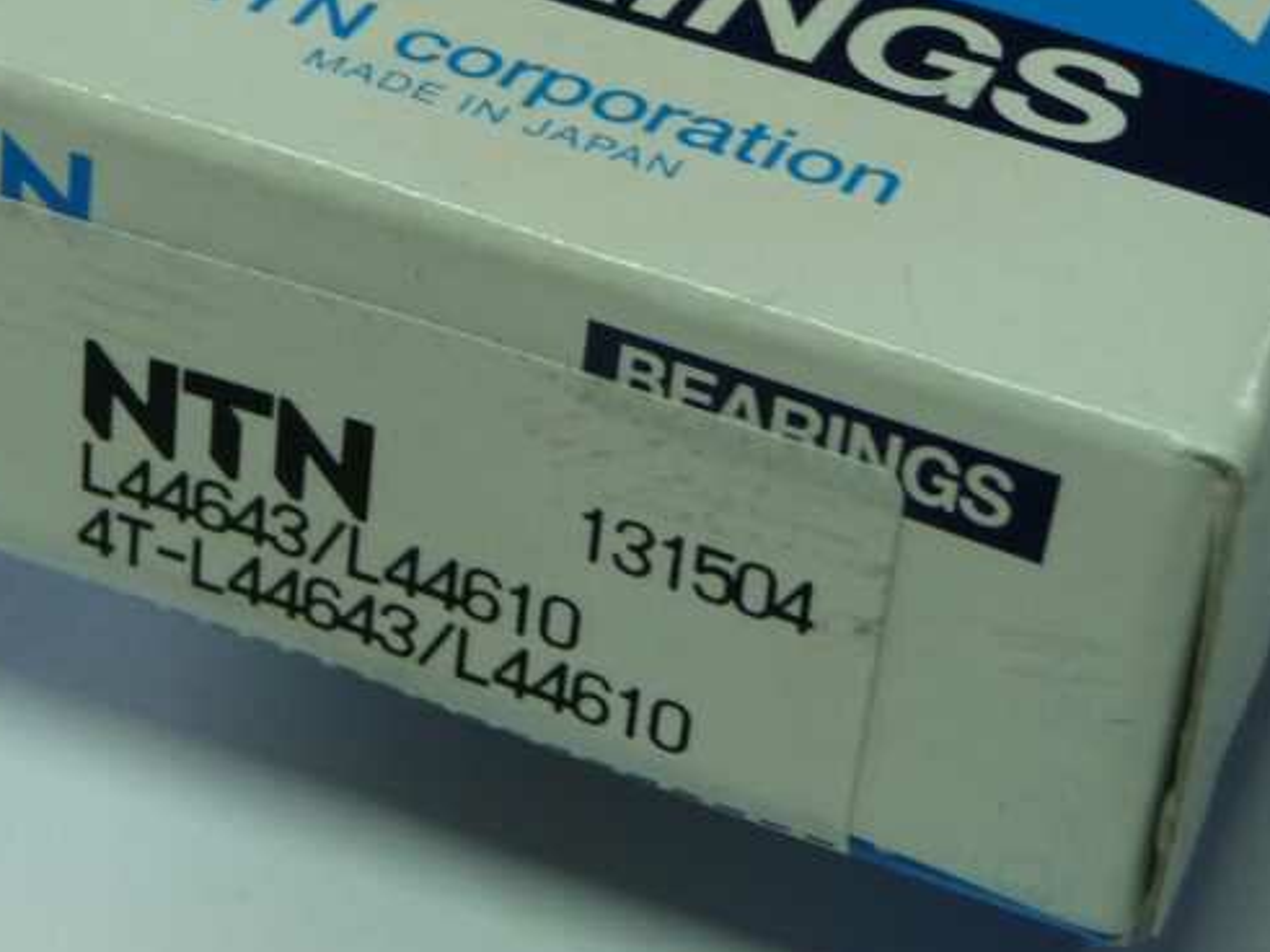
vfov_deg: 12.7
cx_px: 649
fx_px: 4255
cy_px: 199
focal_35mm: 116
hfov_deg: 17.0
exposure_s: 1/50
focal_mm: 11.3
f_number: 4.5
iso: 100
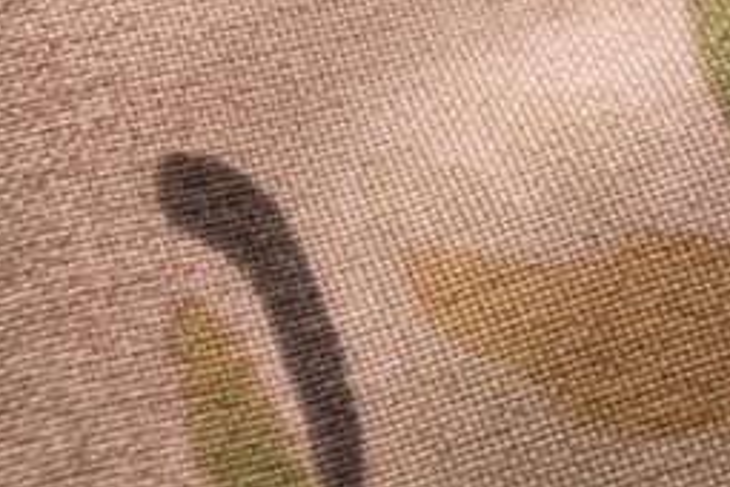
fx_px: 4278
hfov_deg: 9.6
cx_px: -206
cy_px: -836
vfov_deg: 6.1
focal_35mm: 211
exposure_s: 1/800
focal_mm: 35
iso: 1250
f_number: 2.8
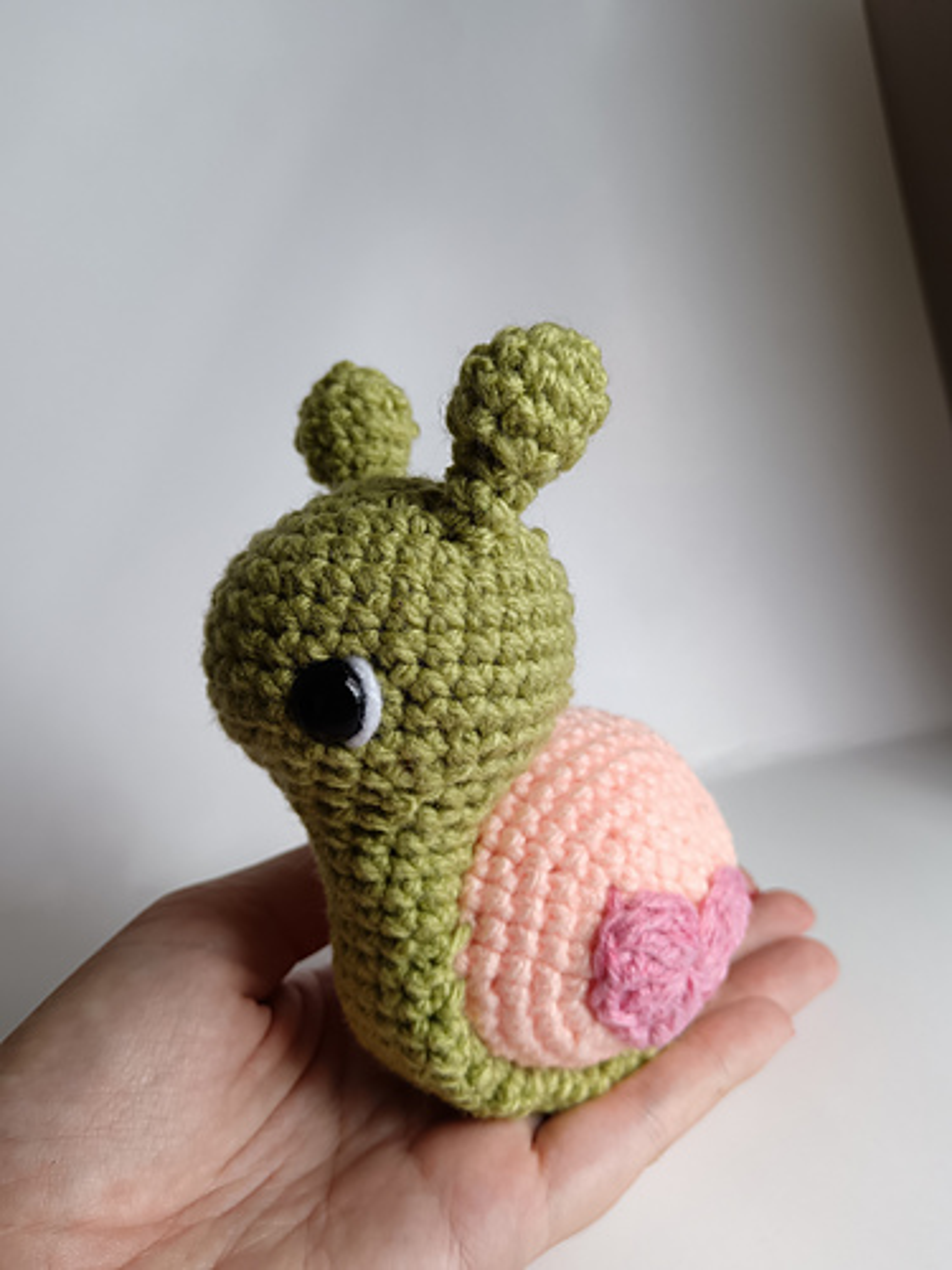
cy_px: 635
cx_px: 476
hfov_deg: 51.4
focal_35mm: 27
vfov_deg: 65.3
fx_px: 990
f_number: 1.9
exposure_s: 1/100
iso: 146
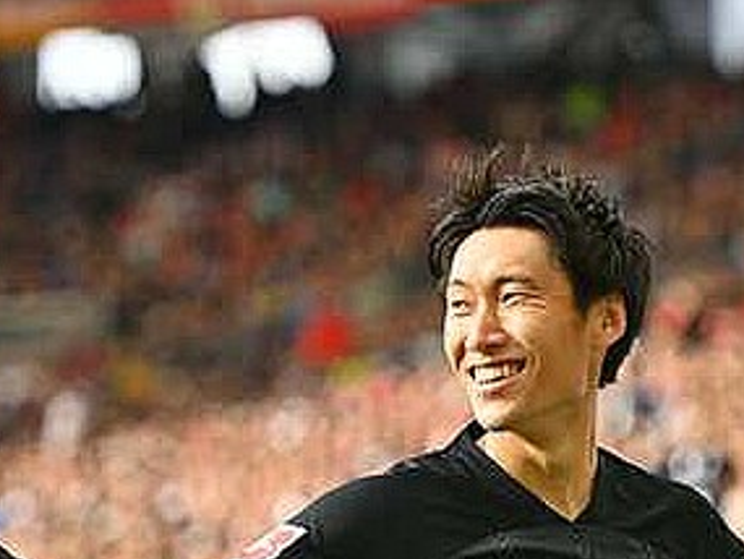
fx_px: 9031
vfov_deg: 3.5
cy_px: 549
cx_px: 429
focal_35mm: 420
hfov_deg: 4.7
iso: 1000
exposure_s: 1/1600
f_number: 4
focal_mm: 195
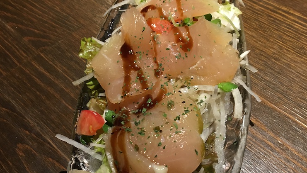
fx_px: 350
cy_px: 102
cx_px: 153
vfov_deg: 27.7
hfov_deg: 47.4
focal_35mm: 43
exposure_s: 1/30
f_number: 2.2
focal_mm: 4.15
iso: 100
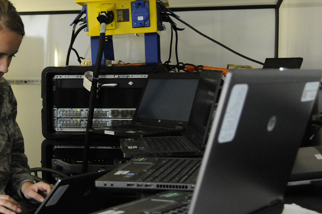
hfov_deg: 30.2
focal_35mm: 66
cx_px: 88
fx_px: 587
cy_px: 102
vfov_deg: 20.6
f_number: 5.6
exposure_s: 1/125
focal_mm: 29
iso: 3200
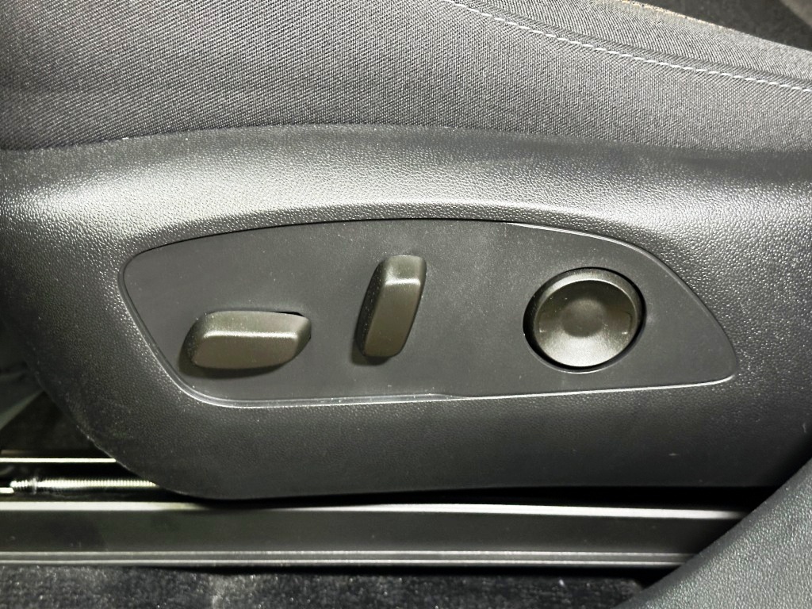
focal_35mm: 48
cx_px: 406
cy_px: 304
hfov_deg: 39.7
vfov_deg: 30.3
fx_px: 1126
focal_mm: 6.86
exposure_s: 1/30
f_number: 1.78
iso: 640
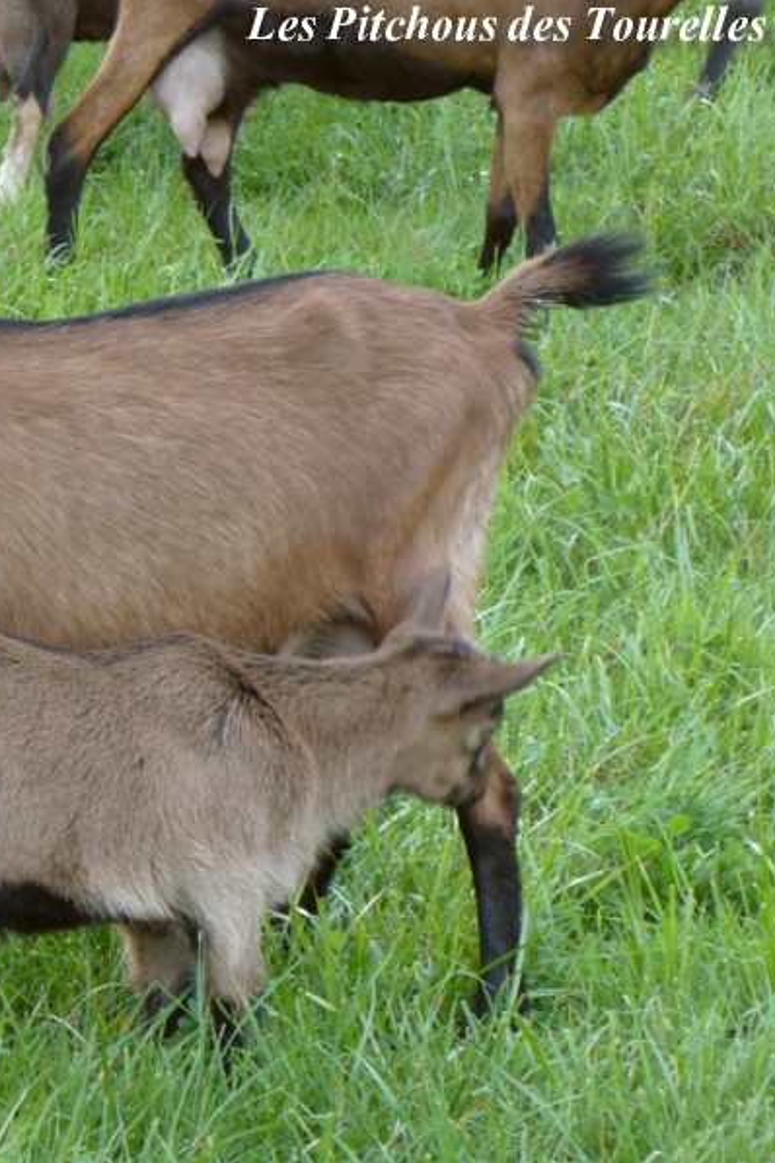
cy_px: 582
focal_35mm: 177
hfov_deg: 7.7
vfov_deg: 11.6
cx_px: 8
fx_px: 5715
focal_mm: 21
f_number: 3.7
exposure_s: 1/40
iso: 100
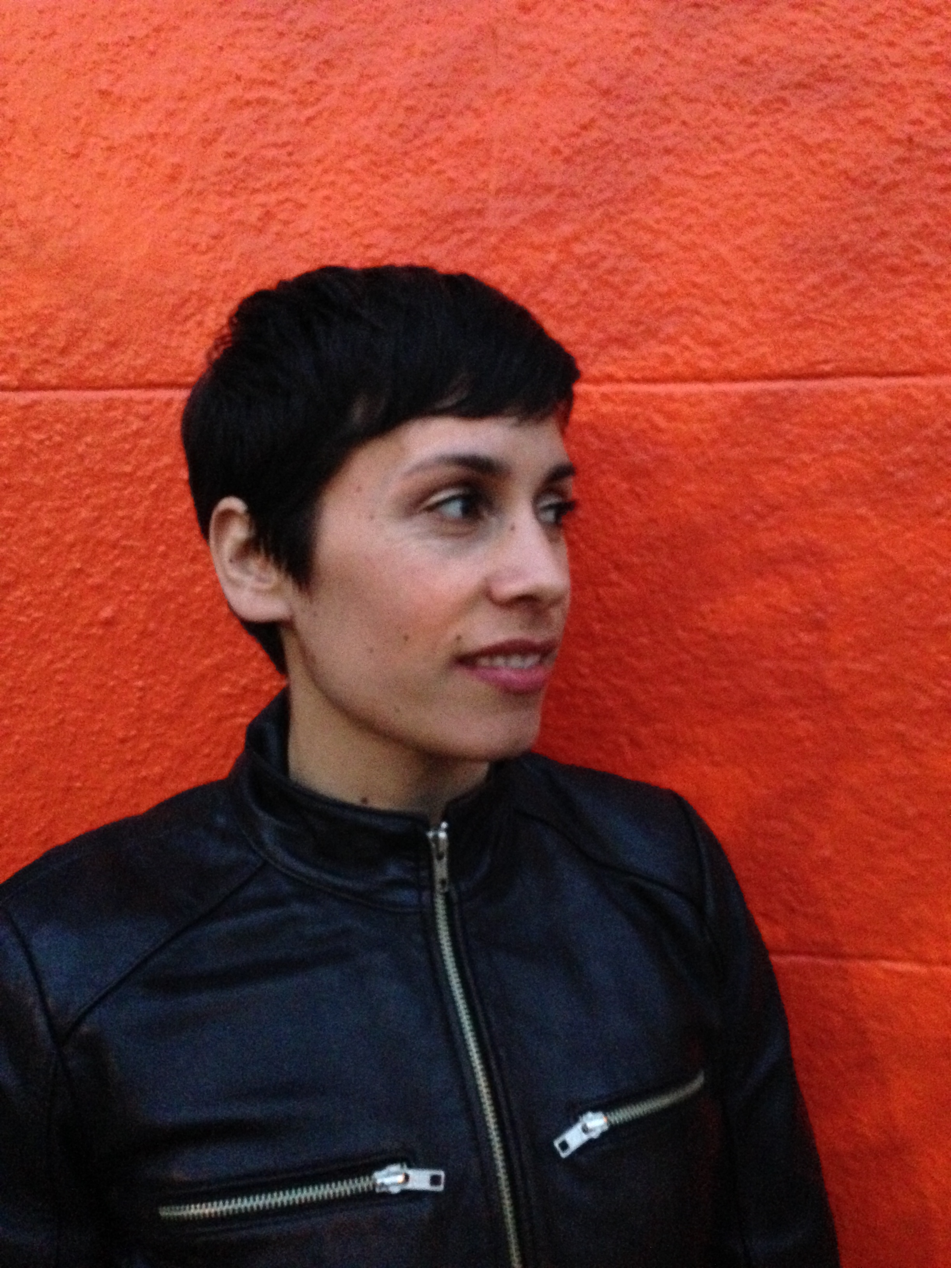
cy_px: 634
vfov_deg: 55.4
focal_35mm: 33
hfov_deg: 42.9
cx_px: 476
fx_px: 1209
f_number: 2.4
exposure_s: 1/15
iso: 800
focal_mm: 4.12
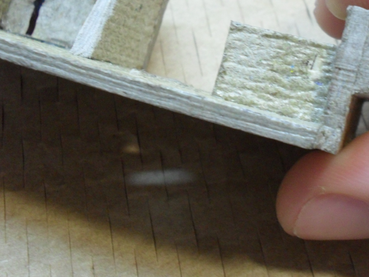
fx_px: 735
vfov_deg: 21.2
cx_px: 326
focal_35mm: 69
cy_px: 86
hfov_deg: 27.3
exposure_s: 1/15
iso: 200
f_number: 3.2
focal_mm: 6.3
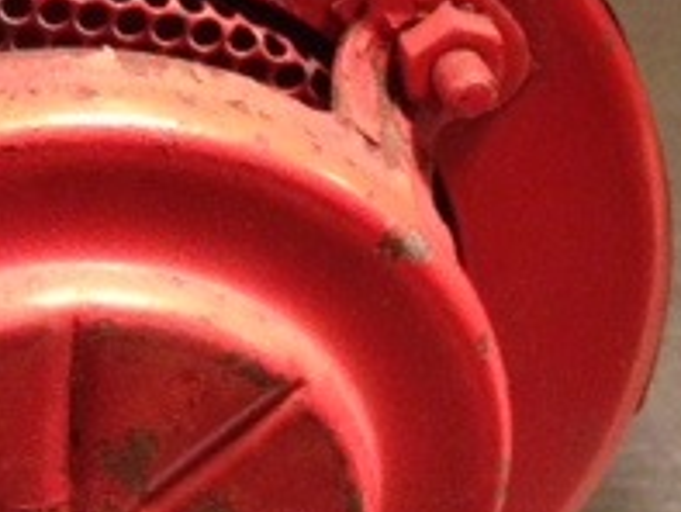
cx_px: -62
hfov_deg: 17.7
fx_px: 2106
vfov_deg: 13.8
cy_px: 342
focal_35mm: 107
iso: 400
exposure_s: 1/20
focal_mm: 4.12
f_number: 2.4
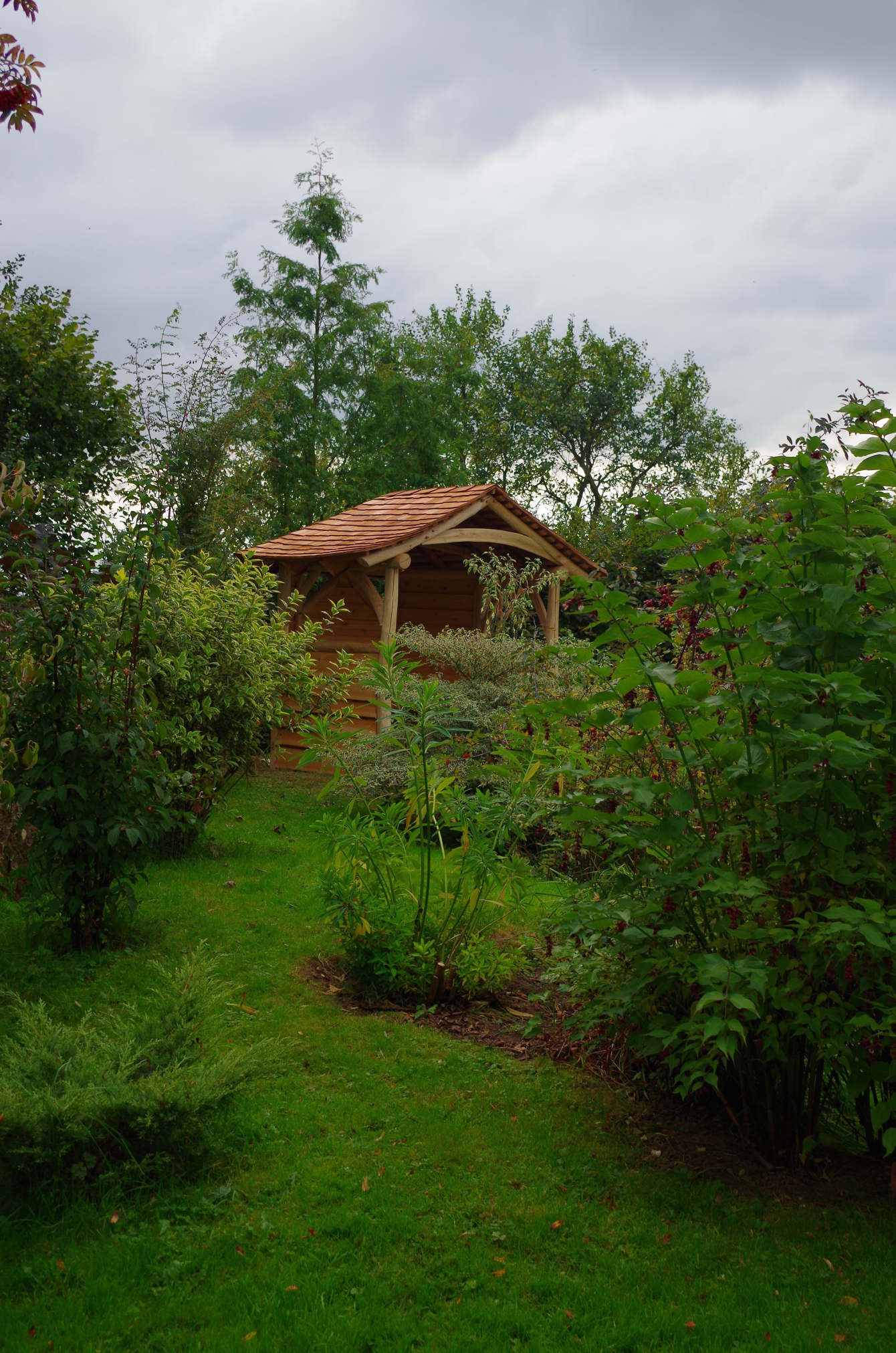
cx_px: 448
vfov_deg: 42.8
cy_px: 676
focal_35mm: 46
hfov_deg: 29.1
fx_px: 1725
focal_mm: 30.63
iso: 200
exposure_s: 1/200
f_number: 5
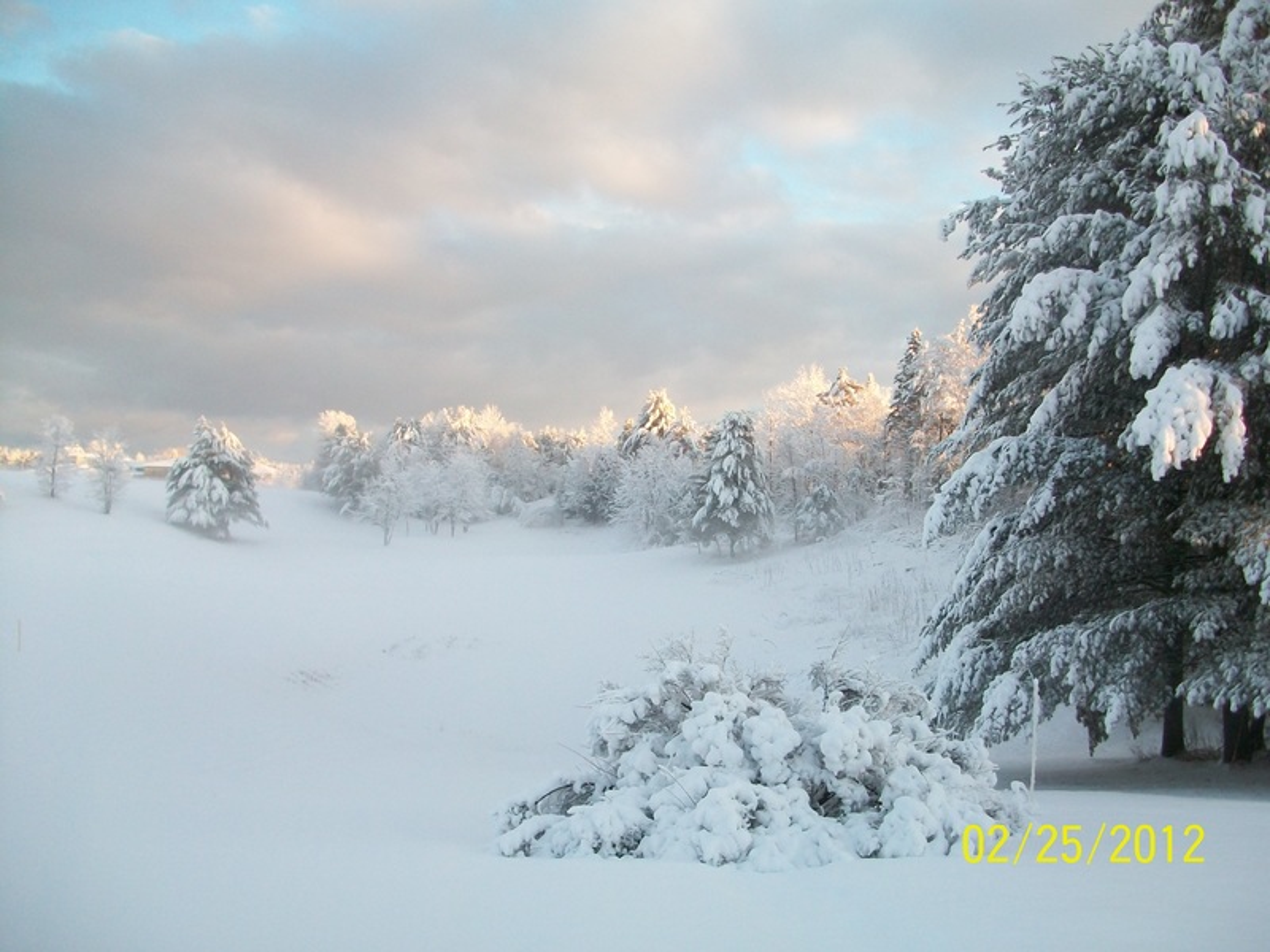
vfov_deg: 41.8
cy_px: 476
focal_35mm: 34
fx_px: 1247
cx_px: 635
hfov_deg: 54.0
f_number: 2.8
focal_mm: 5.7
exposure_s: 1/160
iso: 80
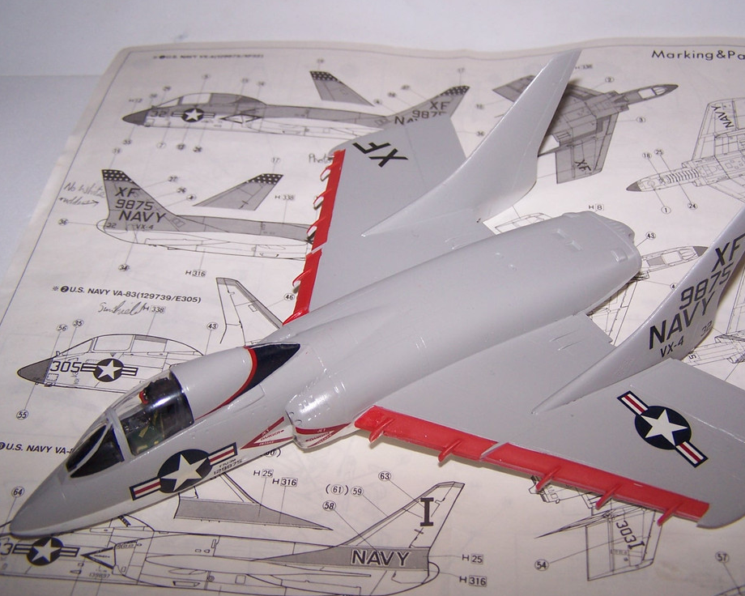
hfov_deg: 42.8
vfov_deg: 34.9
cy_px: 309
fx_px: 948
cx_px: 421
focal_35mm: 43
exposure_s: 1/60
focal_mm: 6.3
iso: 80
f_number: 2.8
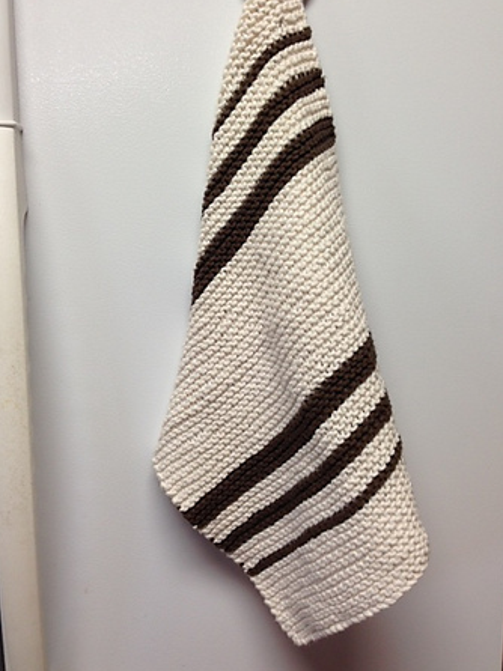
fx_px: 718
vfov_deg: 50.1
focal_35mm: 37
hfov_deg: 38.6
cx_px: 258
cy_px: 319
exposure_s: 1/40
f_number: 2.4
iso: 50
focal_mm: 4.12
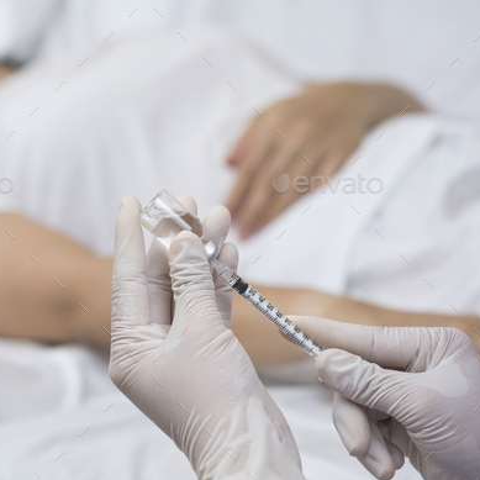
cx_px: 139
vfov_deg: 15.0
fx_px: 1820
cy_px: 241
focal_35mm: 116
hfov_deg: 15.0
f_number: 3.2
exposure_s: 1/200
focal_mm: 60
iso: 320
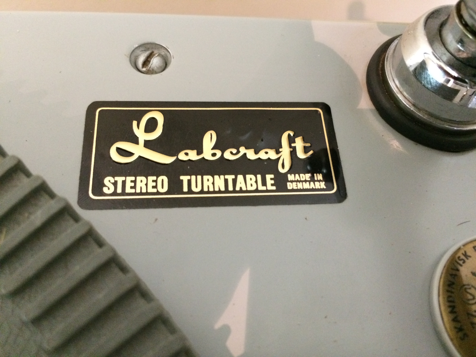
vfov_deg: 48.2
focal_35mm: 29
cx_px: 238
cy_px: 178
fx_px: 399
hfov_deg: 61.7
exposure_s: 1/17
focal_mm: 4.15
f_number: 2.2
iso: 400
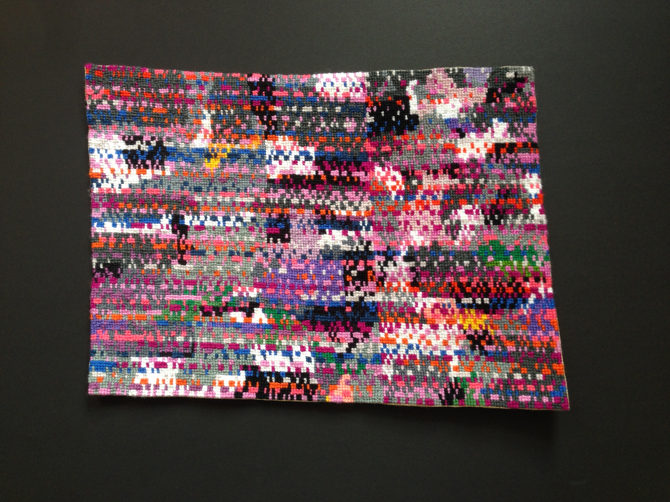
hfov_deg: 55.4
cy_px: 251
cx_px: 335
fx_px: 639
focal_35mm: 33
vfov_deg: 42.9
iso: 50
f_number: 2.4
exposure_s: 1/30
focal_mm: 4.12
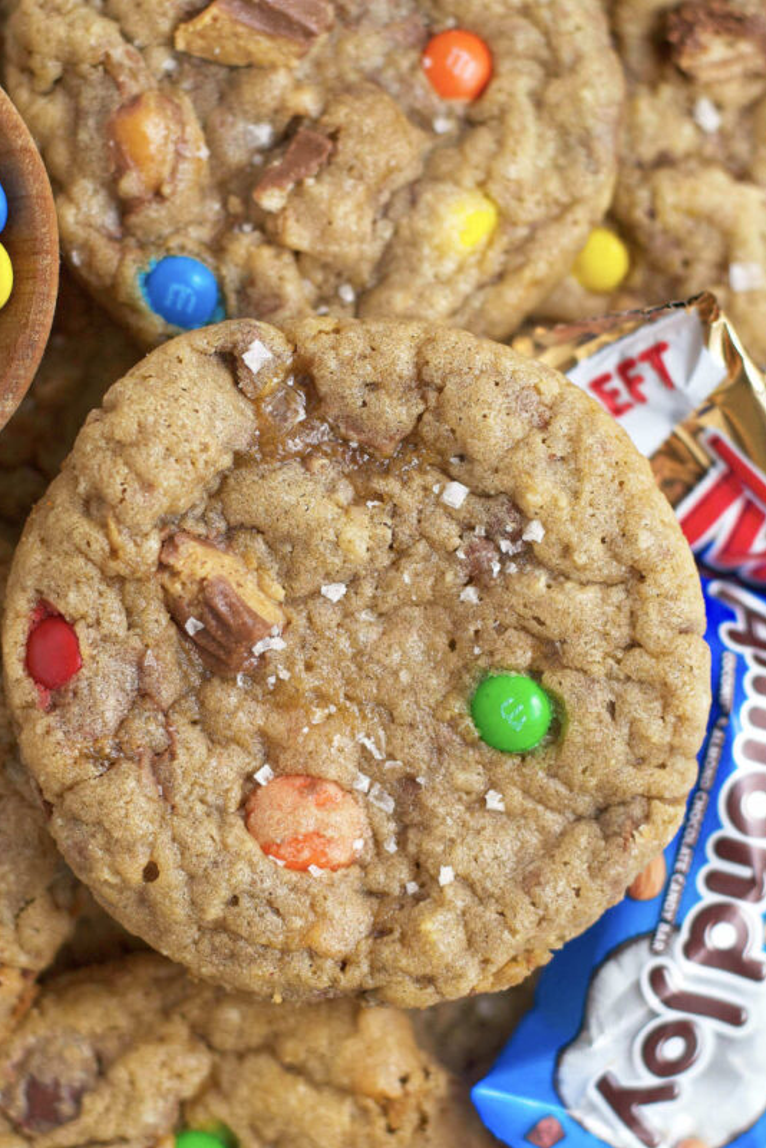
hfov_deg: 14.3
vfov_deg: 21.2
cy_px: 597
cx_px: 313
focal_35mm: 96
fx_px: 3061
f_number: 2.8
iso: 100
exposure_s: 1/160
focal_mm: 50
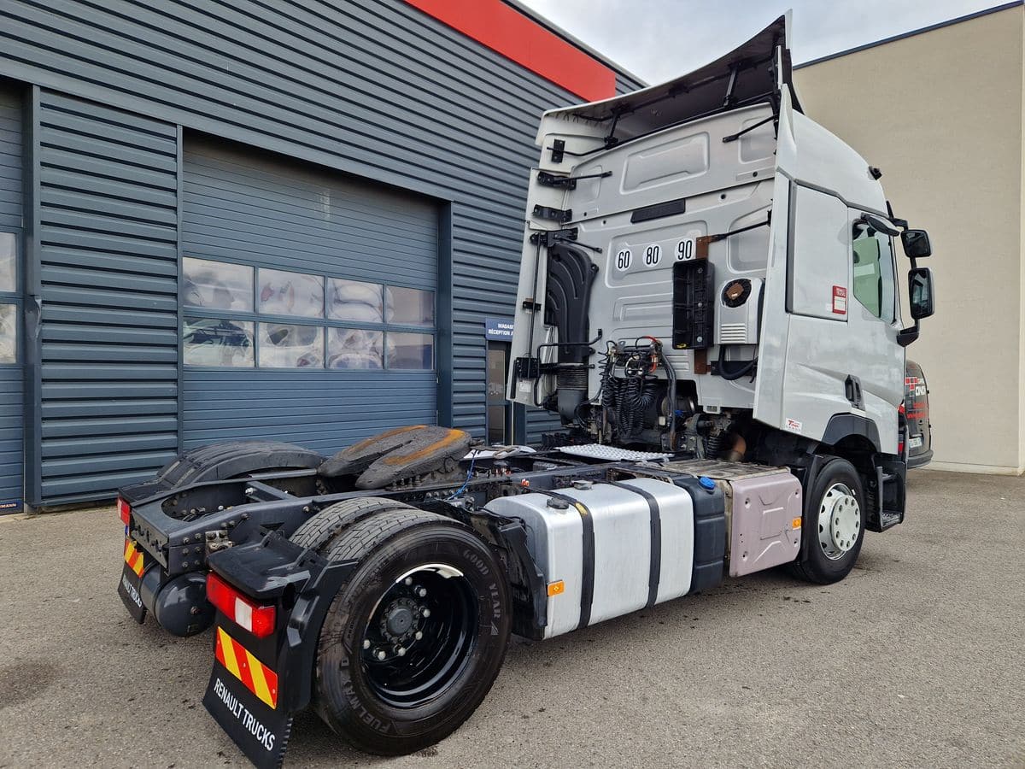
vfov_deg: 58.9
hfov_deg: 73.9
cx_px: 512
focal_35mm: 23
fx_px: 681
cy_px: 384
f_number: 1.8
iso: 50
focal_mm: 5.4
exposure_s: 1/272
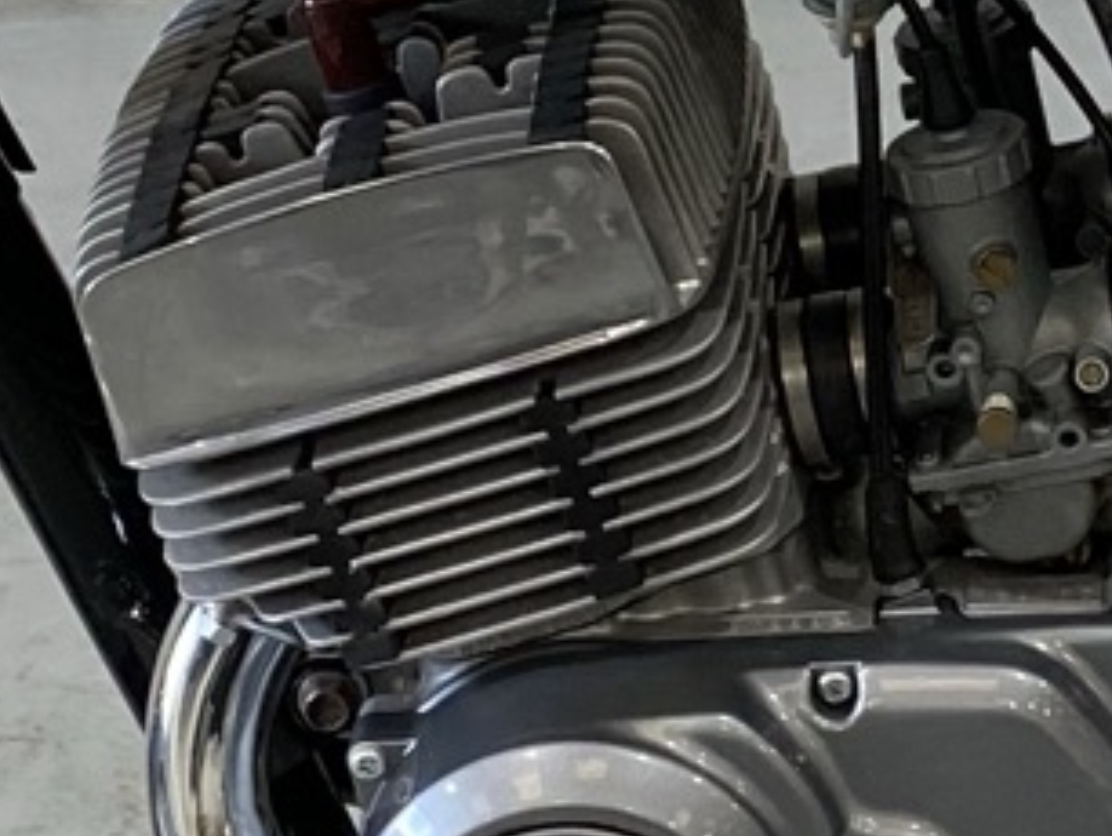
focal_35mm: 174
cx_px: 1254
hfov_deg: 11.2
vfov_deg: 8.5
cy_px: -73
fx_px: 5594
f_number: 1.8
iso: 100
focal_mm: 4.25
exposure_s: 1/100
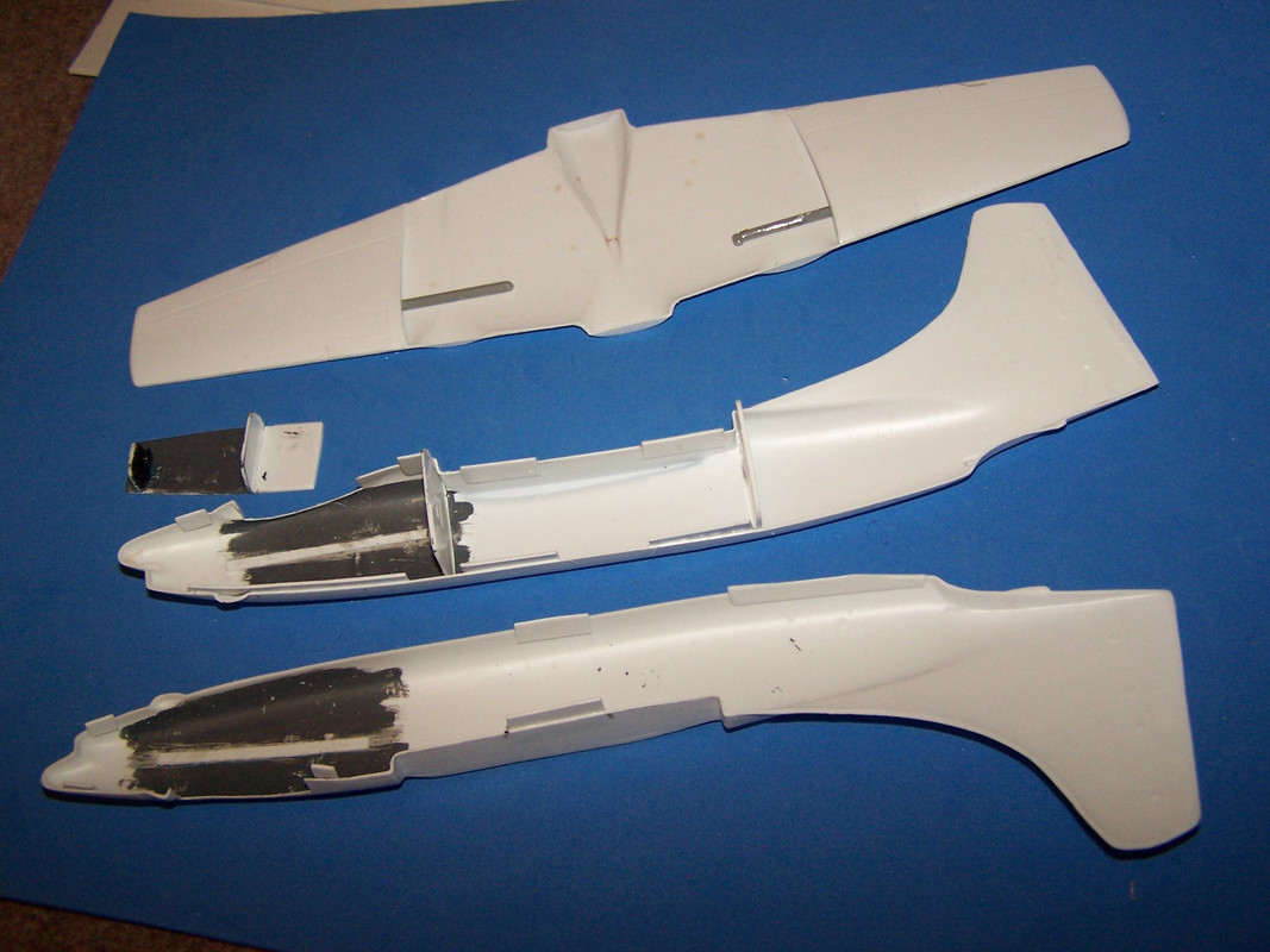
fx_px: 1394
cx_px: 635
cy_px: 476
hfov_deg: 49.0
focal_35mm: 38
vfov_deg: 37.7
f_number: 2.8
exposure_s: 1/60
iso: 140
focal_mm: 6.3
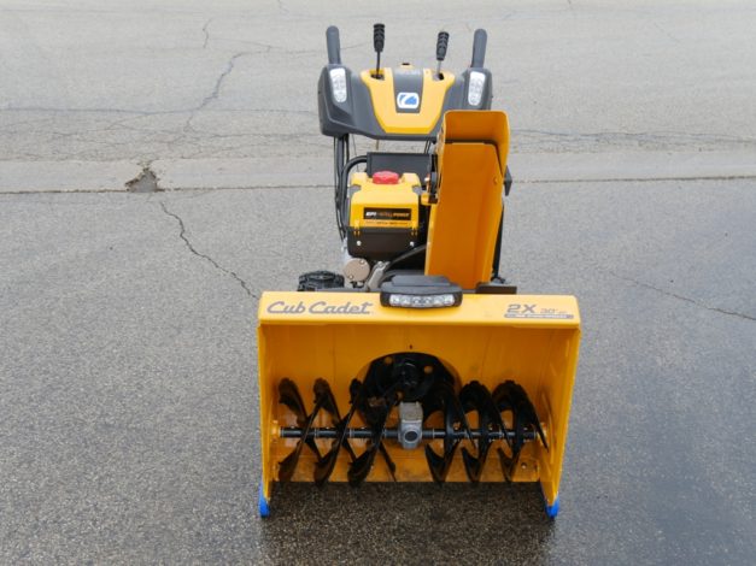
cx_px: 378
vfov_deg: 37.7
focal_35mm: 38
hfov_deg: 49.0
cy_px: 283
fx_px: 830
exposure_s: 1/80
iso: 200
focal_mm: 19
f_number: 3.8
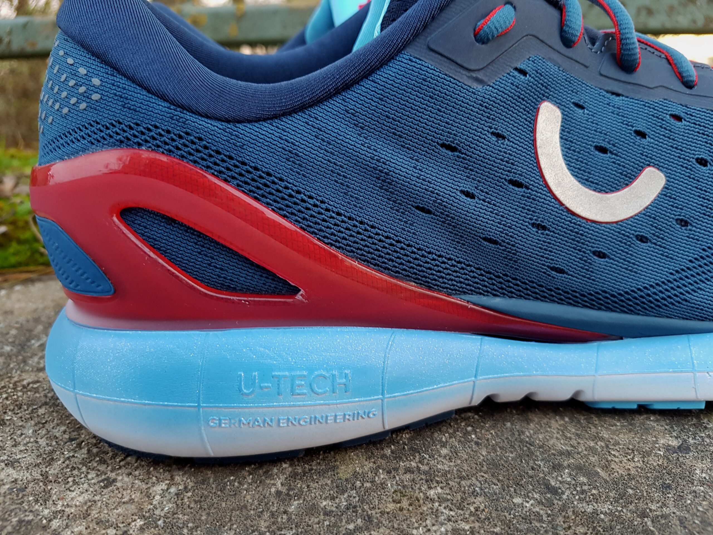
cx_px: 356
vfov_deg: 53.1
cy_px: 268
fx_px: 536
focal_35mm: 26
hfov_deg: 67.3
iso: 160
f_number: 1.7
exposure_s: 1/33
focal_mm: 4.2
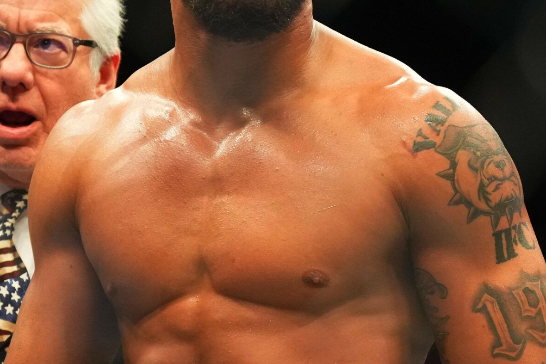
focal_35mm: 217
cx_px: 217
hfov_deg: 9.5
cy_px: 163
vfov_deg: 6.3
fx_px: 3291
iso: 3200
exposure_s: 1/2500
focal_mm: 102
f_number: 2.8
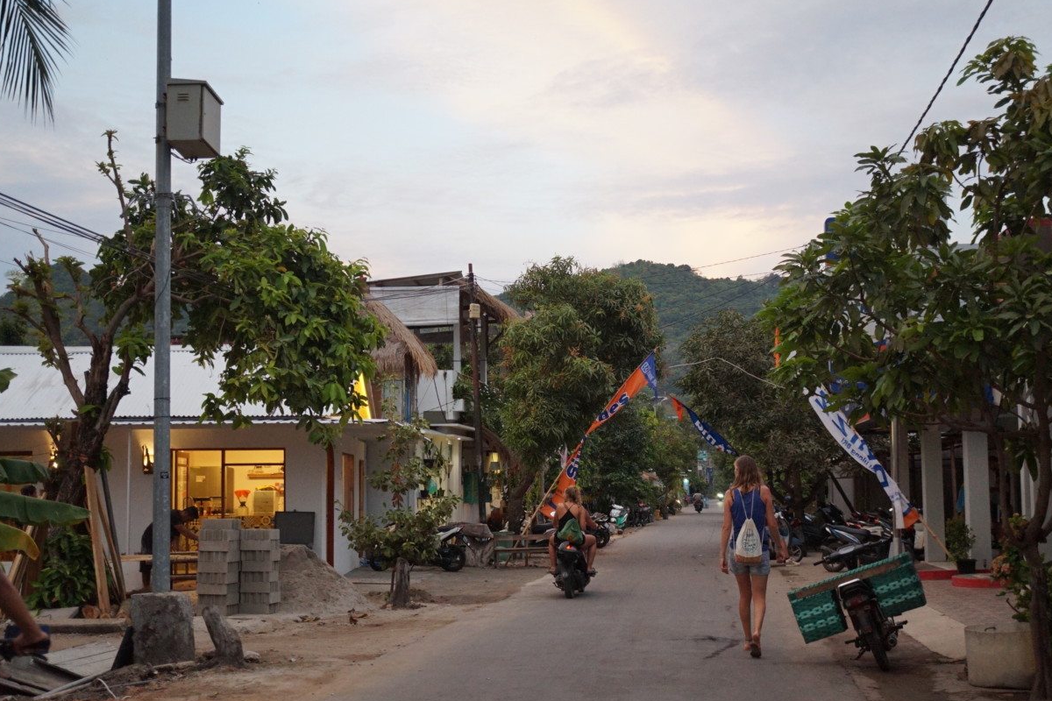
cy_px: 351
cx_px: 536
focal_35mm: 48
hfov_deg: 41.1
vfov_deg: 28.1
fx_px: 1403
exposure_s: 1/160
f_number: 4
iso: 1250
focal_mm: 30
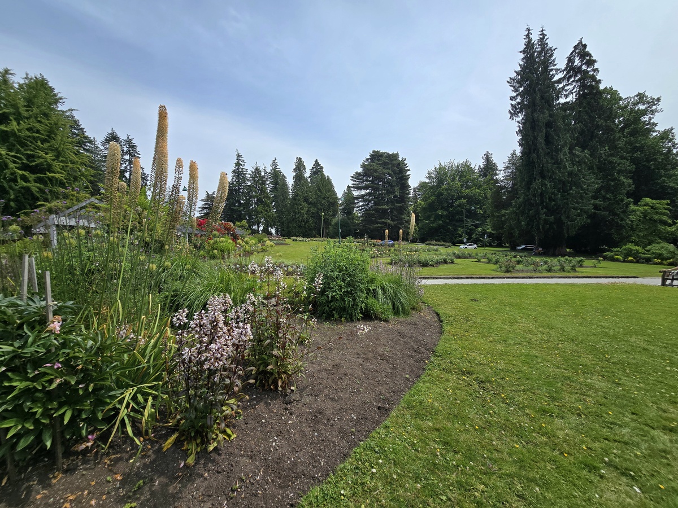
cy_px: 254
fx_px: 255
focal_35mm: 13
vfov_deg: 89.9
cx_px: 339
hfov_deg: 106.2
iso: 50
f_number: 2.2
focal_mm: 2.2
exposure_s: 1/3333
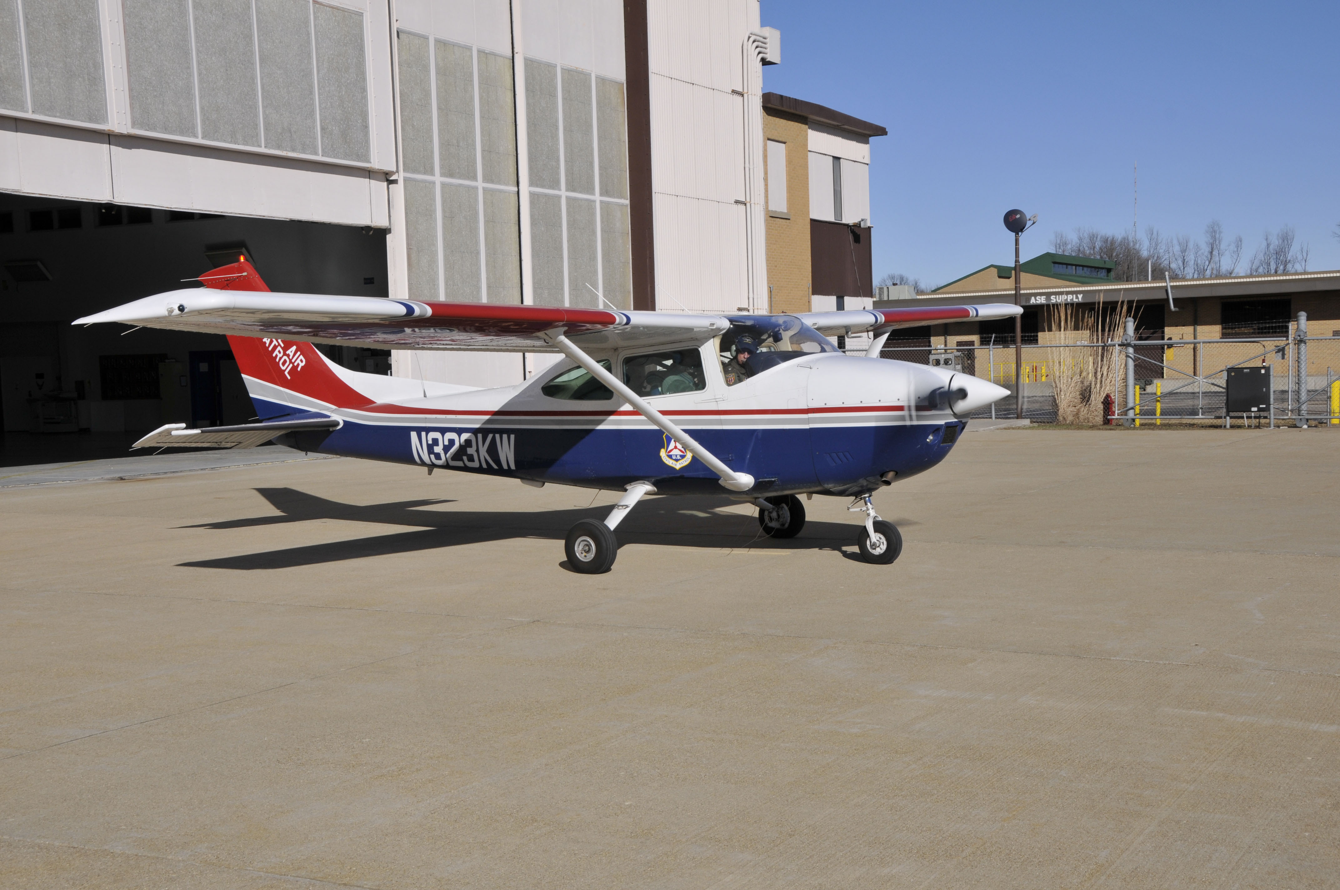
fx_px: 1784
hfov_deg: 41.2
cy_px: 445
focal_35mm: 48
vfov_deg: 28.0
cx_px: 670
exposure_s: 1/500
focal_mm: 32
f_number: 11
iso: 200
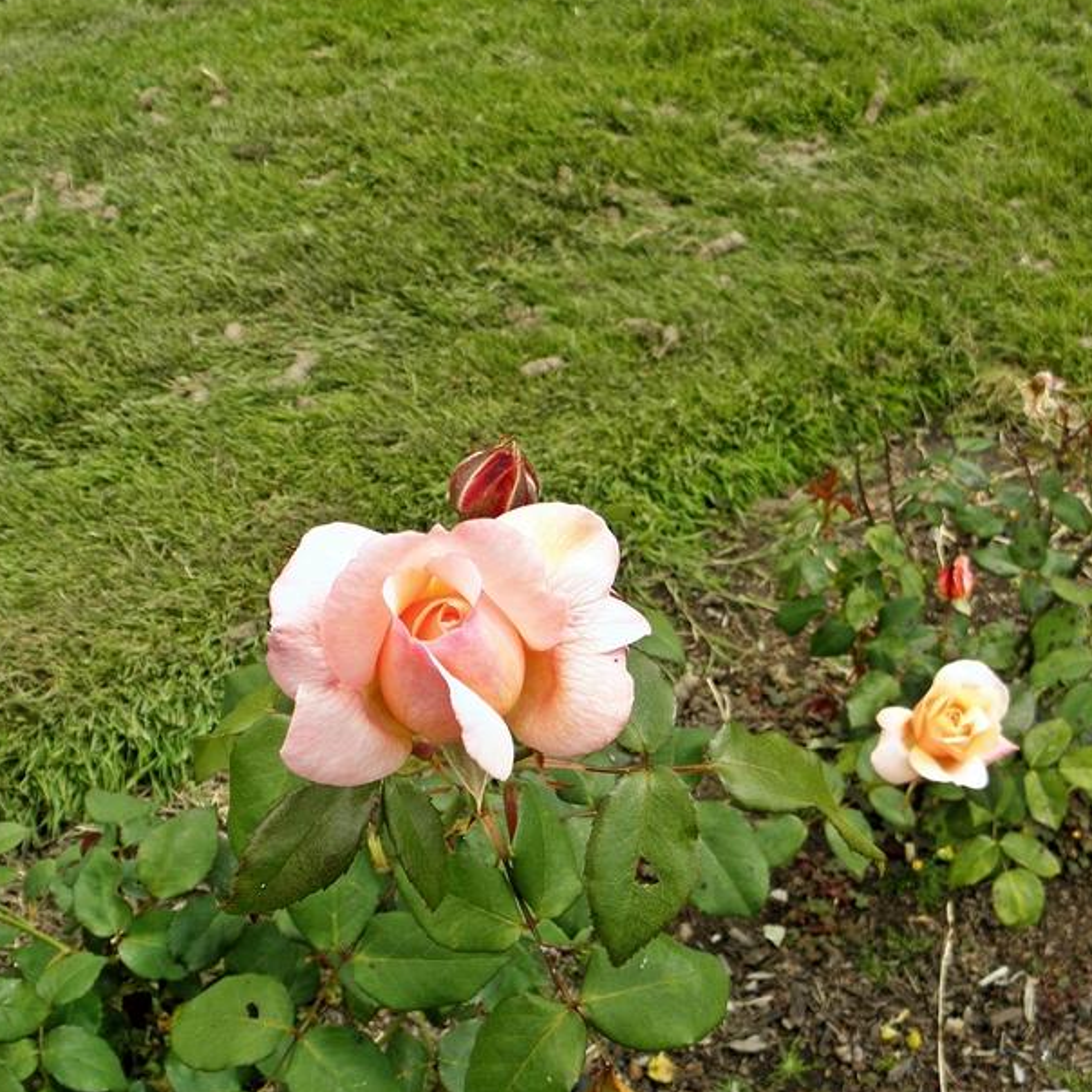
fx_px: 1463
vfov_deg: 40.8
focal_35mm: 41
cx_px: 448
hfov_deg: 40.8
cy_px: 620
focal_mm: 5
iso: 100
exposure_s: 1/100
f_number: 7
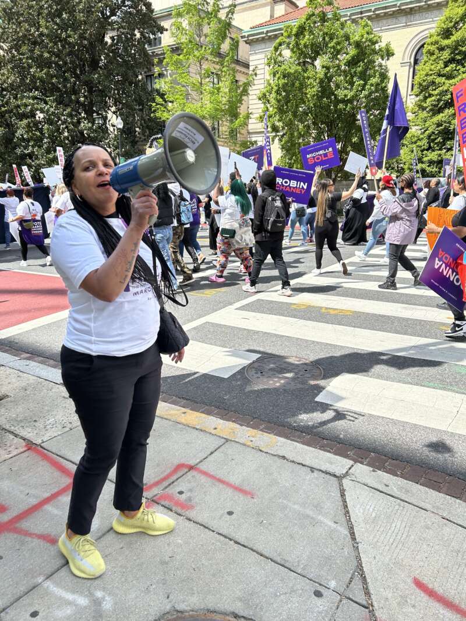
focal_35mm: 26
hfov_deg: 53.1
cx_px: 233
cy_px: 310
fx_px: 467
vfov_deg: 67.3
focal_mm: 5.7
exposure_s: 1/1934
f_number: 1.5
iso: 50
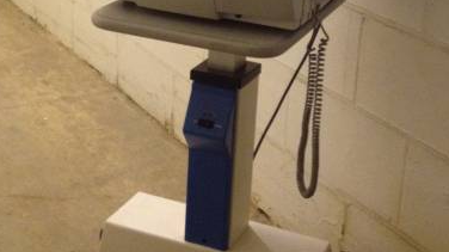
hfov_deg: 27.9
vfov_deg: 15.6
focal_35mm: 76
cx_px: 253
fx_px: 904
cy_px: 13
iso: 400
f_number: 2.4
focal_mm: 4.28
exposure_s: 1/15
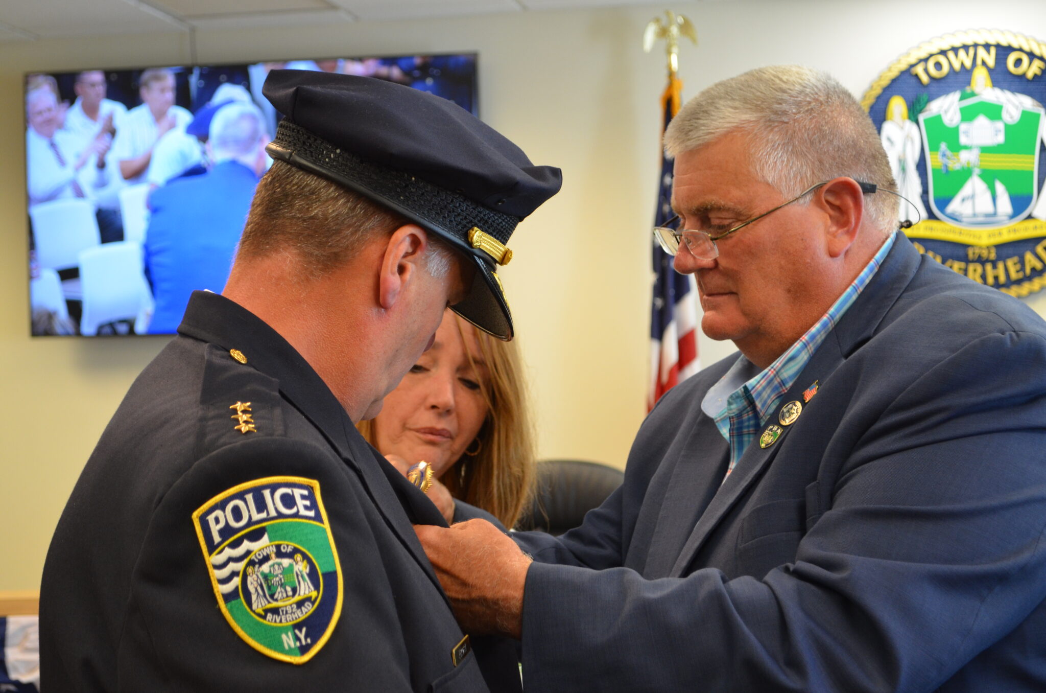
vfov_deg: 20.1
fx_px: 1957
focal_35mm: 68
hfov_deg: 29.9
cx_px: 523
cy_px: 346
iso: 800
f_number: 5.3
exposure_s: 1/30
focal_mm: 45
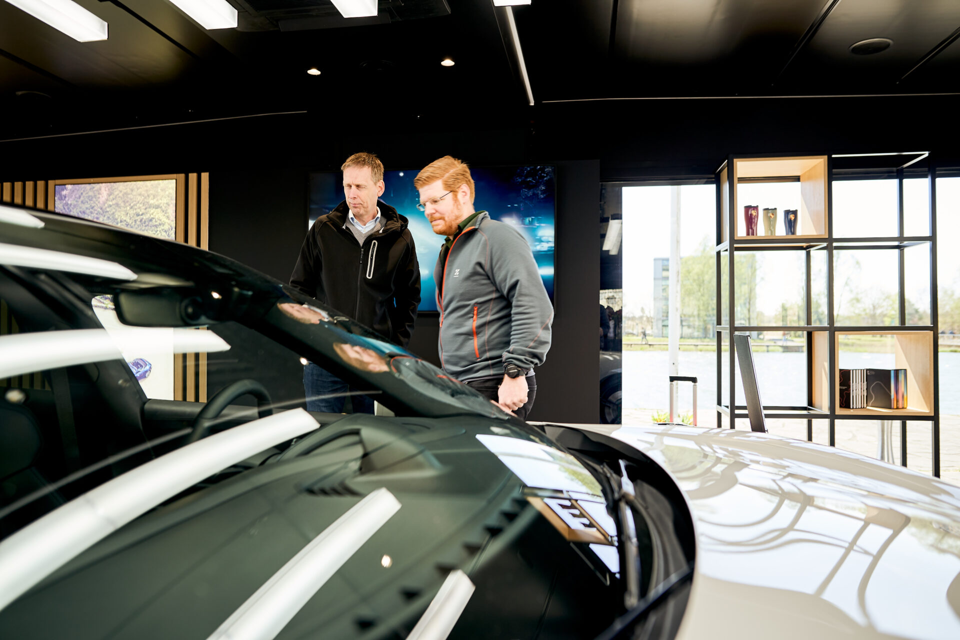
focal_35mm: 24
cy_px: 320
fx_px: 640
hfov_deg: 73.7
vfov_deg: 53.1
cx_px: 480
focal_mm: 24
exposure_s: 1/100
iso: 100
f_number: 2.8
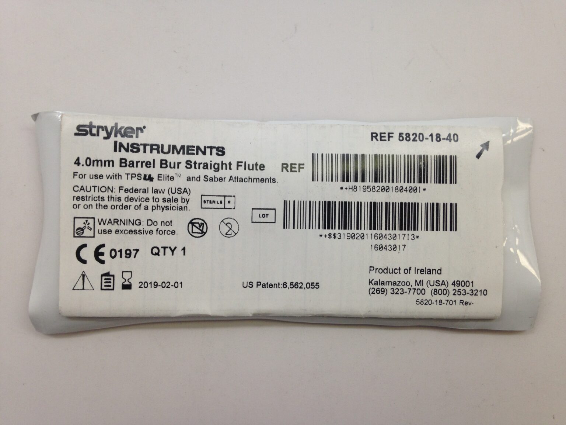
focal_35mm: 33
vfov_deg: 42.9
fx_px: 540
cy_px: 212
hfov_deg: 55.4
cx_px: 283
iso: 50
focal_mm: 4.12
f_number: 2.4
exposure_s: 1/60
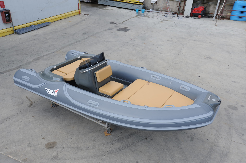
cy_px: 82
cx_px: 123
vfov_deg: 38.8
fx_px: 232
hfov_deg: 55.8
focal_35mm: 34
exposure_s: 1/320
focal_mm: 34
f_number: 9
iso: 200
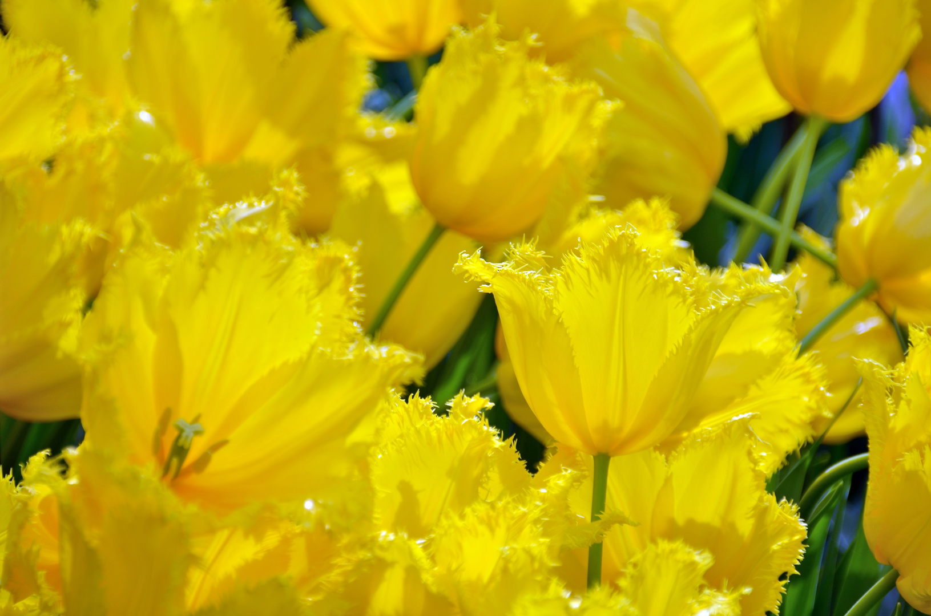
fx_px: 7742
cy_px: 308
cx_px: 466
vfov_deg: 4.6
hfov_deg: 6.9
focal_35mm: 300
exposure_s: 1/125
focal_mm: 200
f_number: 6.3
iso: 100
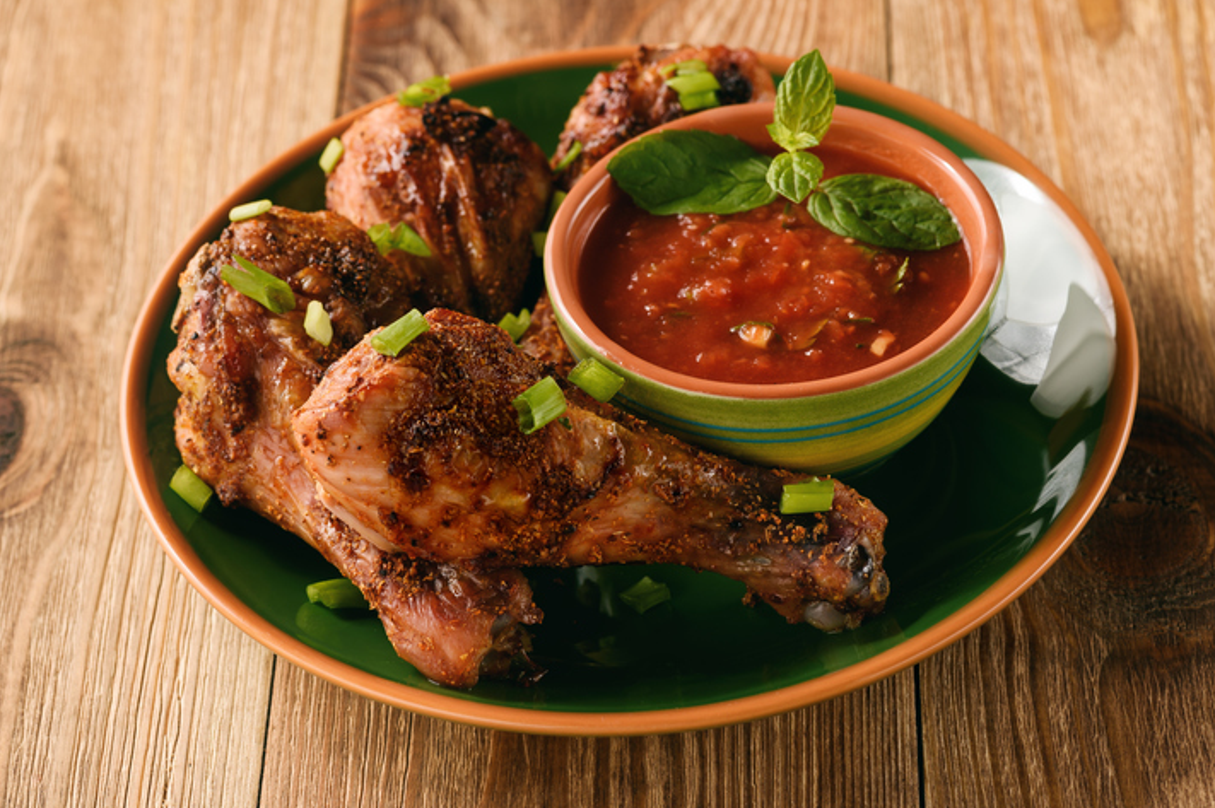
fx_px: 3609
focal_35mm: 107
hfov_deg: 19.1
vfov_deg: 12.8
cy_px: 401
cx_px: 606
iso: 64
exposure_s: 1/160
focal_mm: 105
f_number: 11
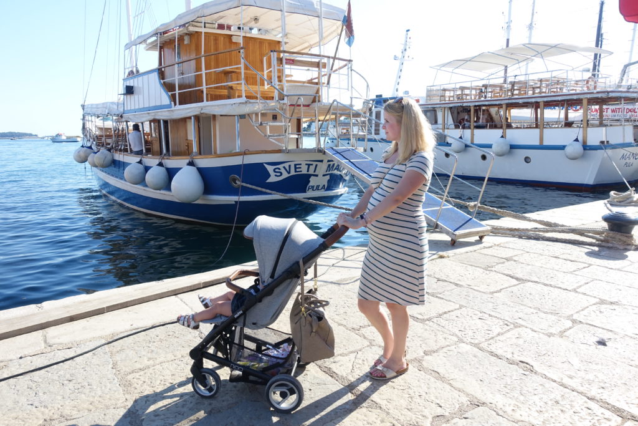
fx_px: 425
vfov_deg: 53.1
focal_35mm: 24
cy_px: 213
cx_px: 319
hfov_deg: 73.7
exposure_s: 1/400
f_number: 4
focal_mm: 8.8
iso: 125
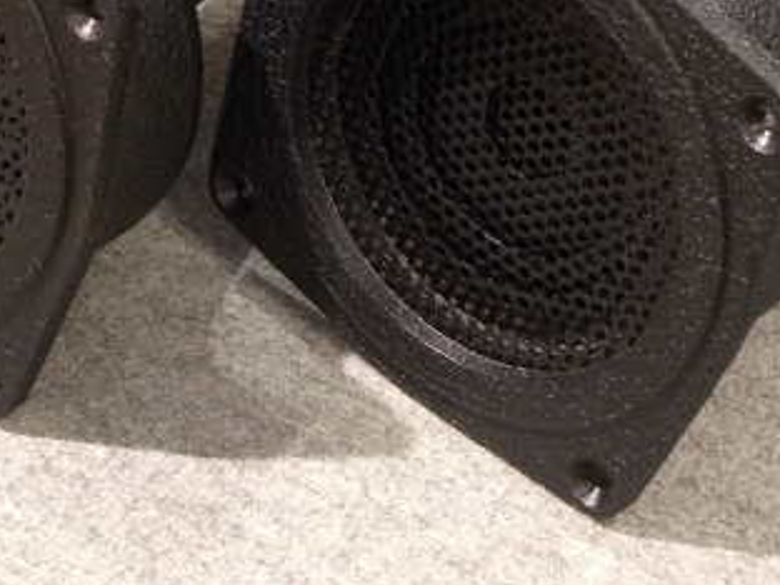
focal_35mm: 164
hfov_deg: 12.0
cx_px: 305
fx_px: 3695
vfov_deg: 9.0
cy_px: 58
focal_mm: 16.6
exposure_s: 1/4
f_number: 4.4
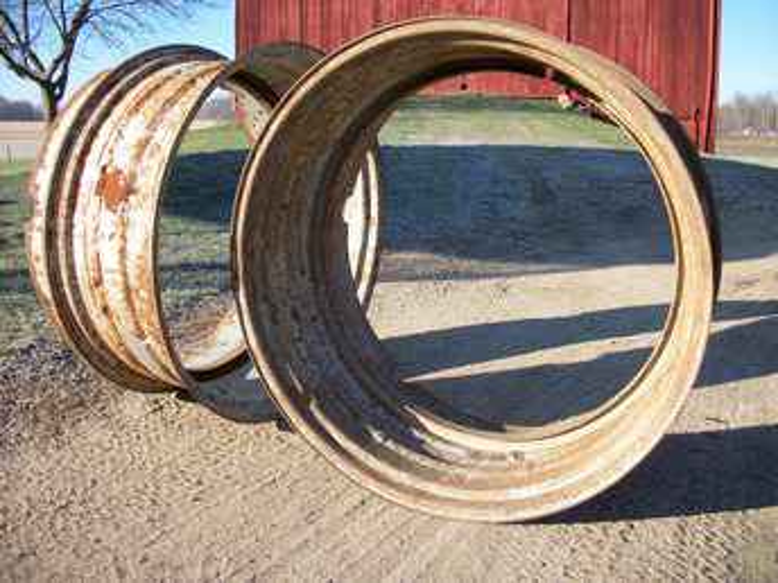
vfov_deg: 40.7
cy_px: 292
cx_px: 389
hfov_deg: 52.6
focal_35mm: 35
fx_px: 787
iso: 80
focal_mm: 6.3
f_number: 3.1
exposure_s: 1/500
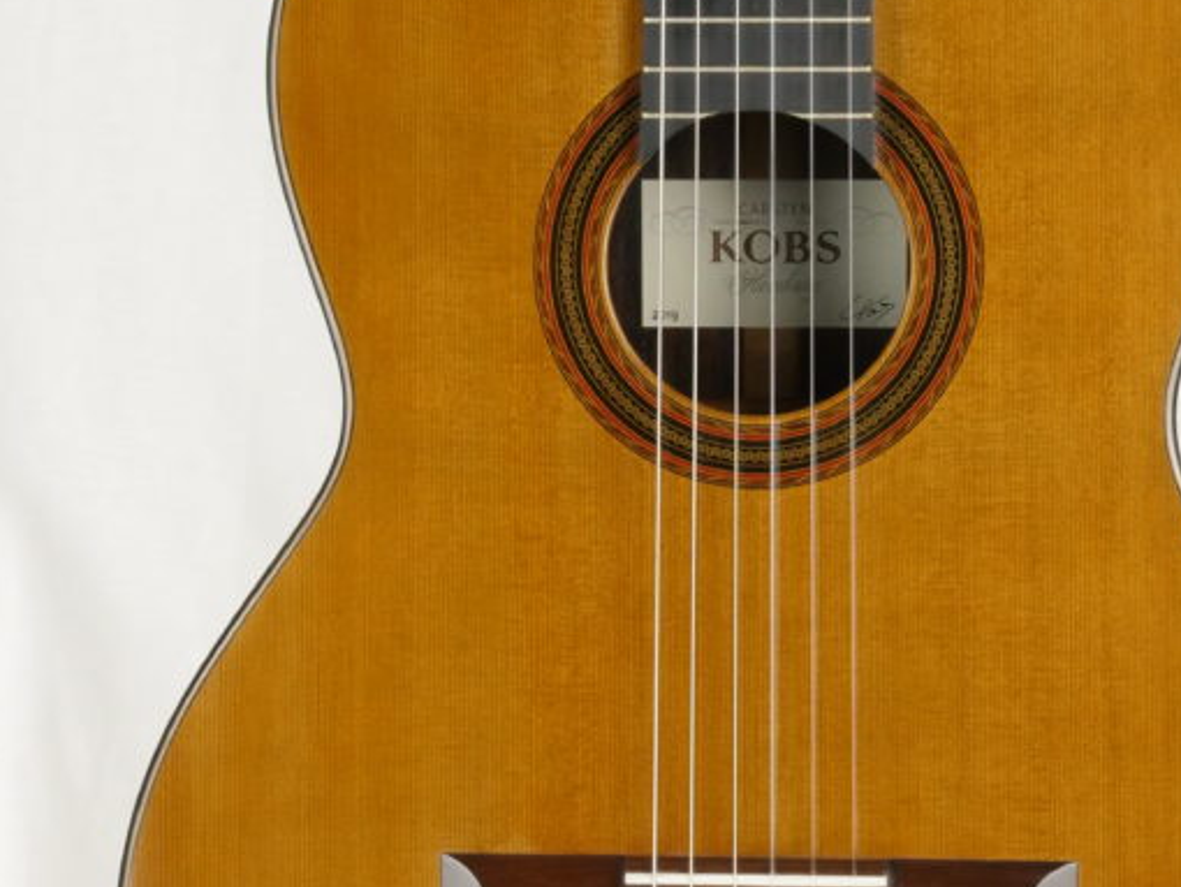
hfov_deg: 21.2
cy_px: 595
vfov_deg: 16.0
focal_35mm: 92
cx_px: 777
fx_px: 3140
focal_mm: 22
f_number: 10
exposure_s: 1/60
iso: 1600
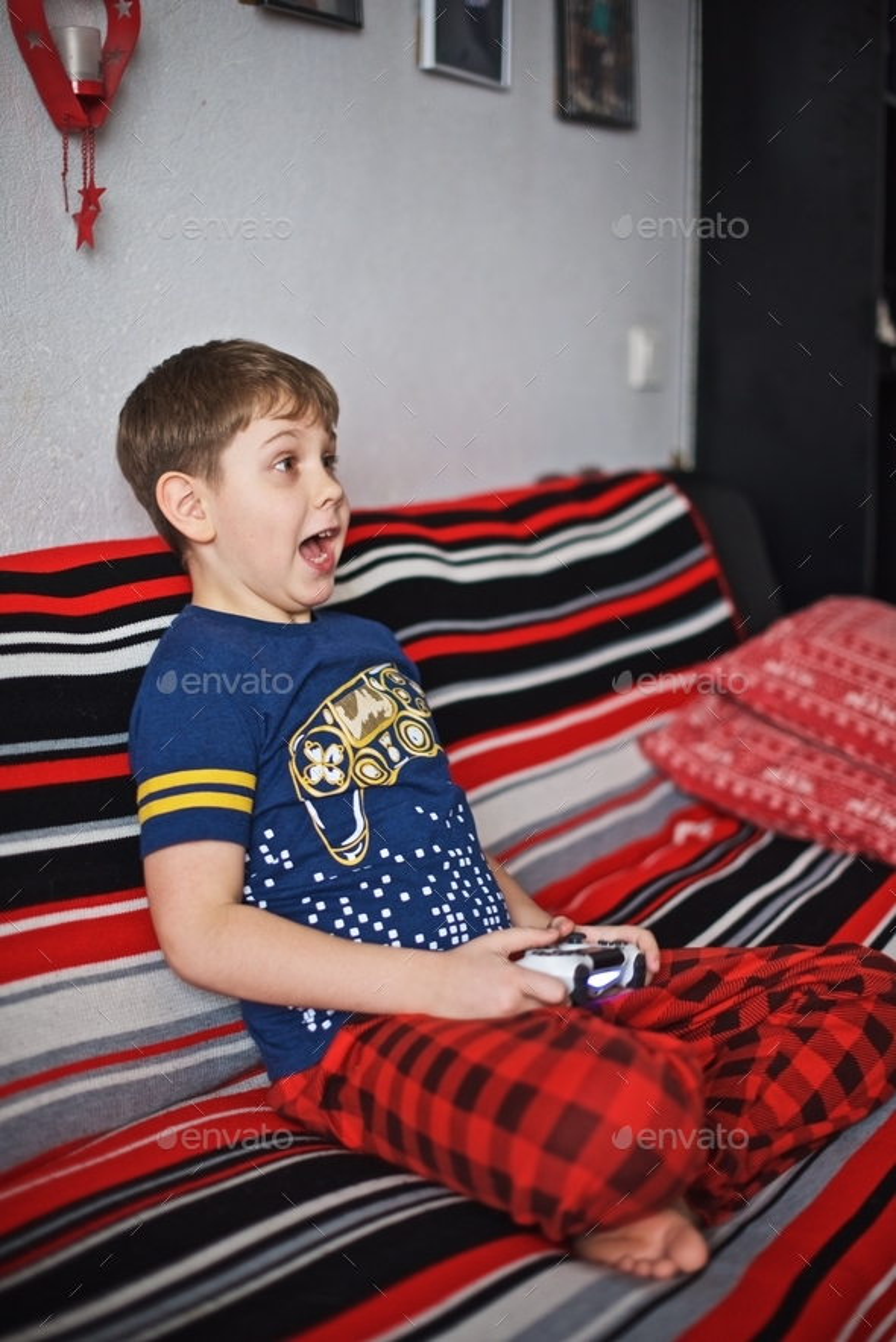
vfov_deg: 39.6
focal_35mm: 50
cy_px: 671
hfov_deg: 27.0
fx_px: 1865
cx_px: 448
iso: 280
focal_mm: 50
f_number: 2
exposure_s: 1/125
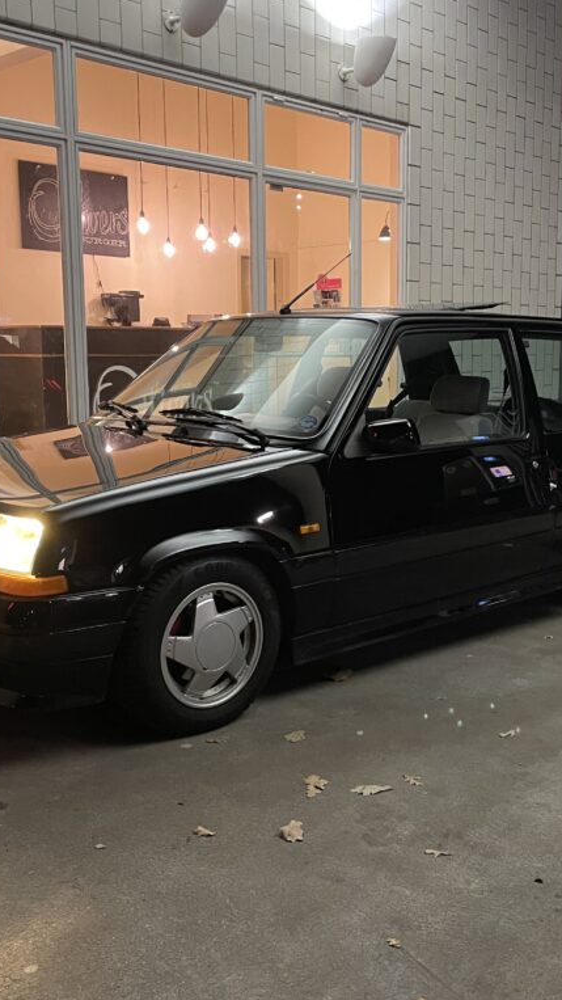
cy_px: 499
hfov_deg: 31.1
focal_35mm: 38
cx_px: 322
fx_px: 1007
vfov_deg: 52.8
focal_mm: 4.2
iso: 500
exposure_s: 1/25
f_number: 1.6
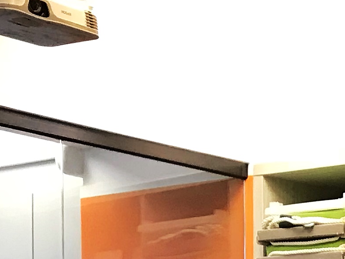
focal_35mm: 145
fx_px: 1445
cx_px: 650
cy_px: 548
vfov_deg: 9.4
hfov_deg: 12.3
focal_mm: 3.99
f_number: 1.8
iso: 40
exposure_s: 1/20
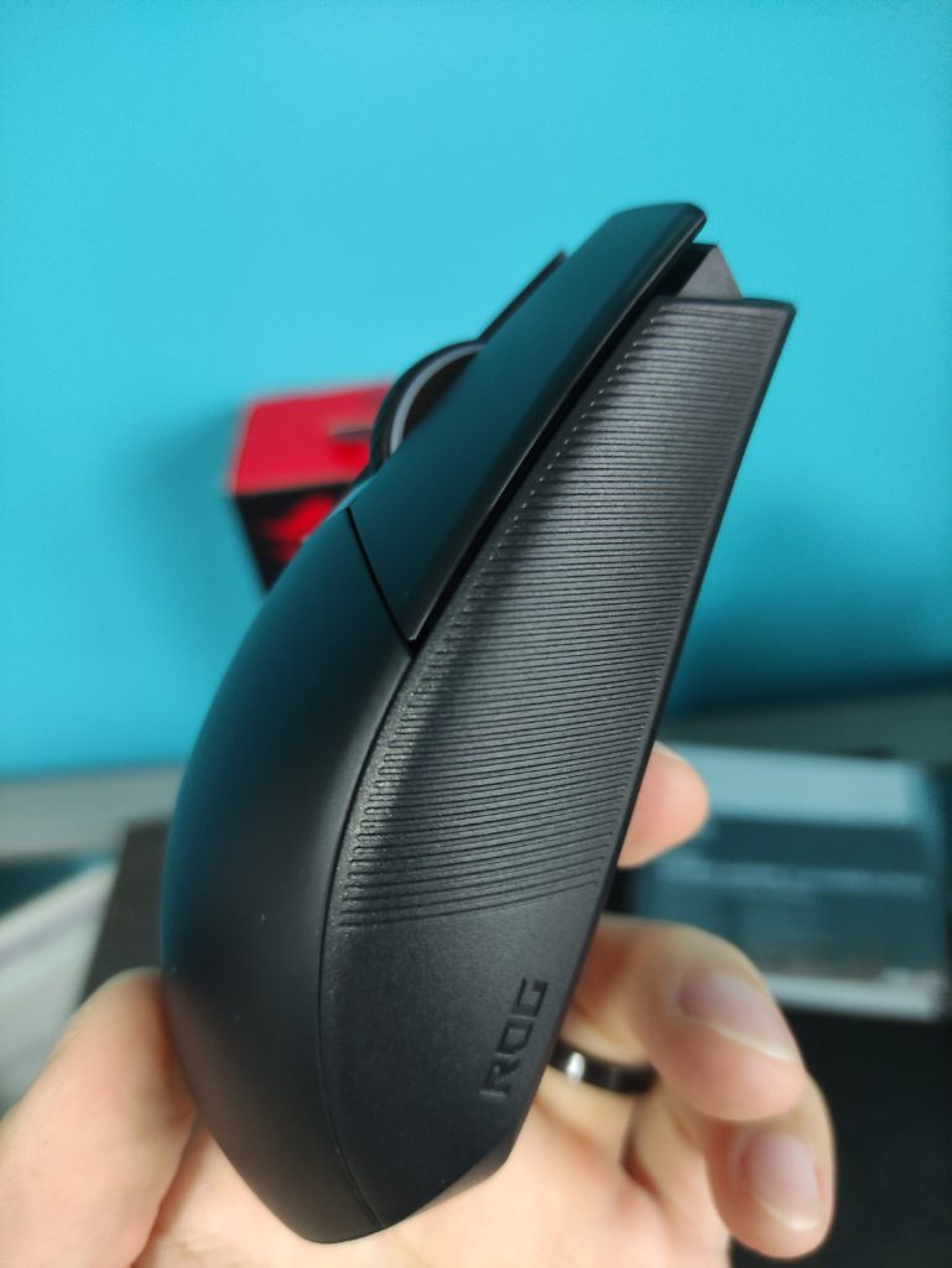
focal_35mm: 25
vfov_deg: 69.4
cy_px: 634
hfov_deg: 54.9
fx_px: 916
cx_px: 476
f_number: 1.89
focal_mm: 5.43
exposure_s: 1/30
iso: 1241
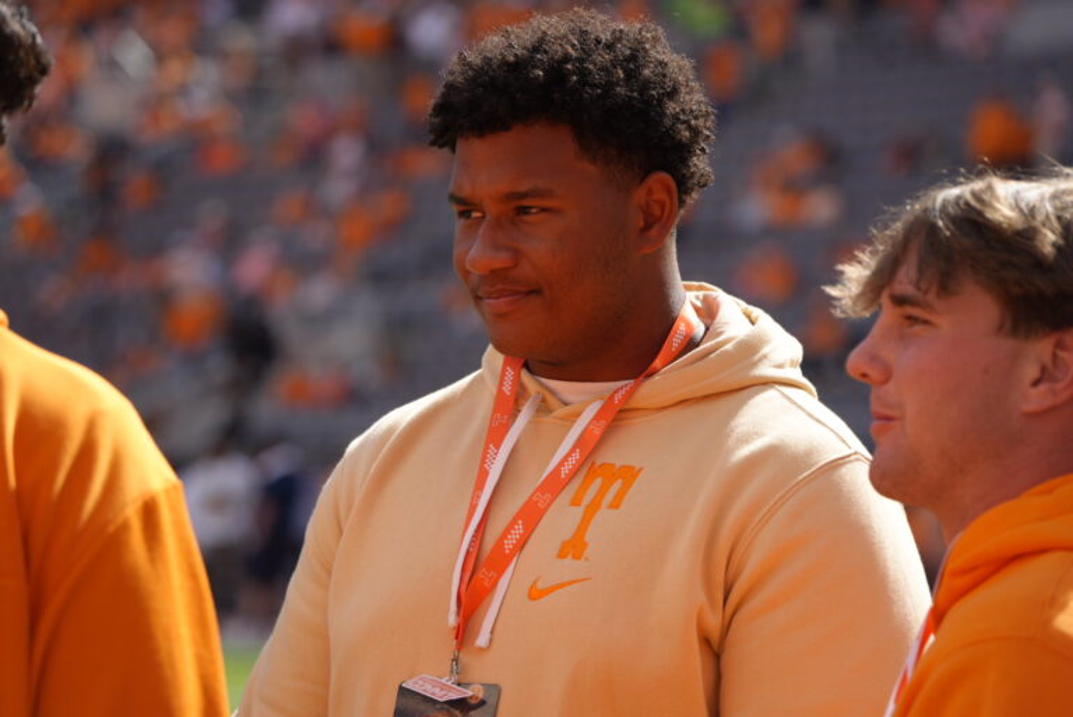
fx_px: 5547
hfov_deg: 11.0
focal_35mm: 186
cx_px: 536
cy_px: 358
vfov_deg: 7.4
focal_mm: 186
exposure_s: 1/250
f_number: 6.3
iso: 100
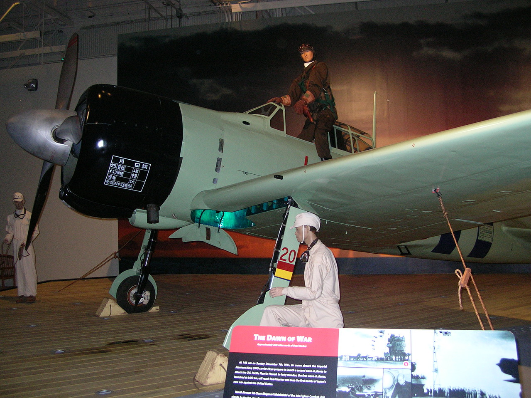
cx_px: 266
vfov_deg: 39.6
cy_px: 199
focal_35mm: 36
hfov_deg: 51.4
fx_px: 552
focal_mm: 6
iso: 115
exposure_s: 1/60.1
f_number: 2.7
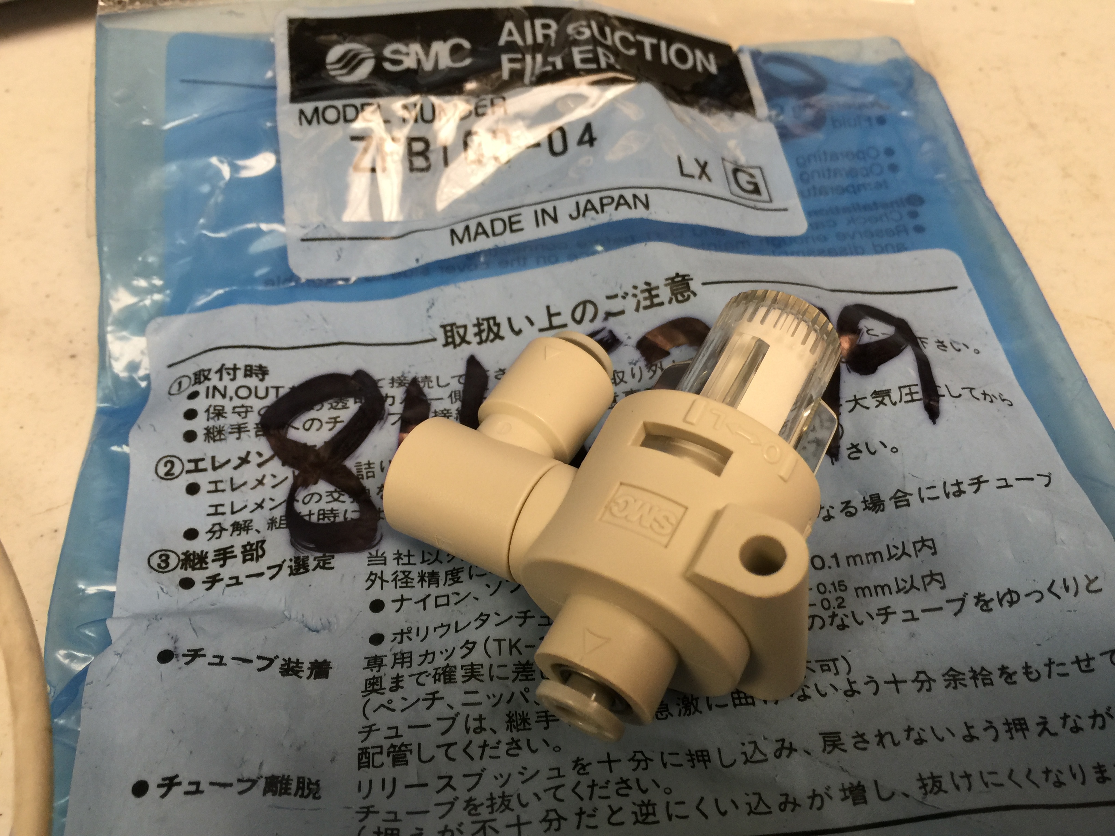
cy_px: 418
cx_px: 558
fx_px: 934
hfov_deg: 61.7
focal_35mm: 29
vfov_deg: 48.2
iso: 50
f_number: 2.2
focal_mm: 4.15
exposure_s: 1/30
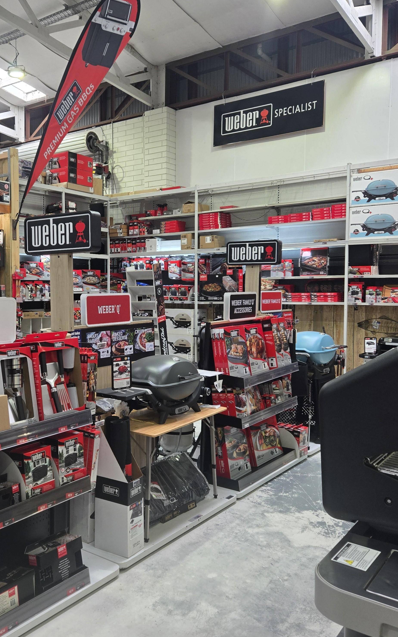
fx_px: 573
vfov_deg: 58.1
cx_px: 110
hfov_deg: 37.6
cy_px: 317
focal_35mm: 33
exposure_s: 1/100
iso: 50
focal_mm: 5.4
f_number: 1.8
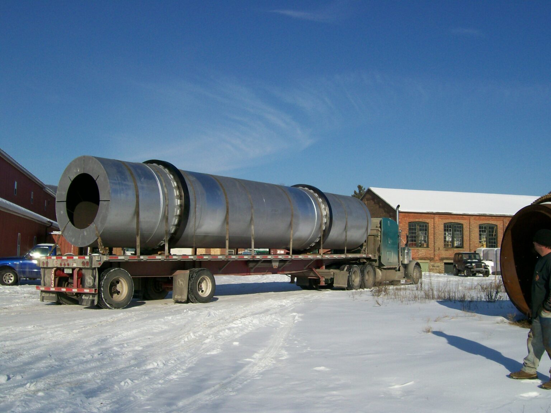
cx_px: 276
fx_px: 573
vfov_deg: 39.7
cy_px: 206
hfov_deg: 51.4
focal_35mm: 36
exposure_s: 1/1295
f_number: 4.8
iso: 80
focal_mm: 6
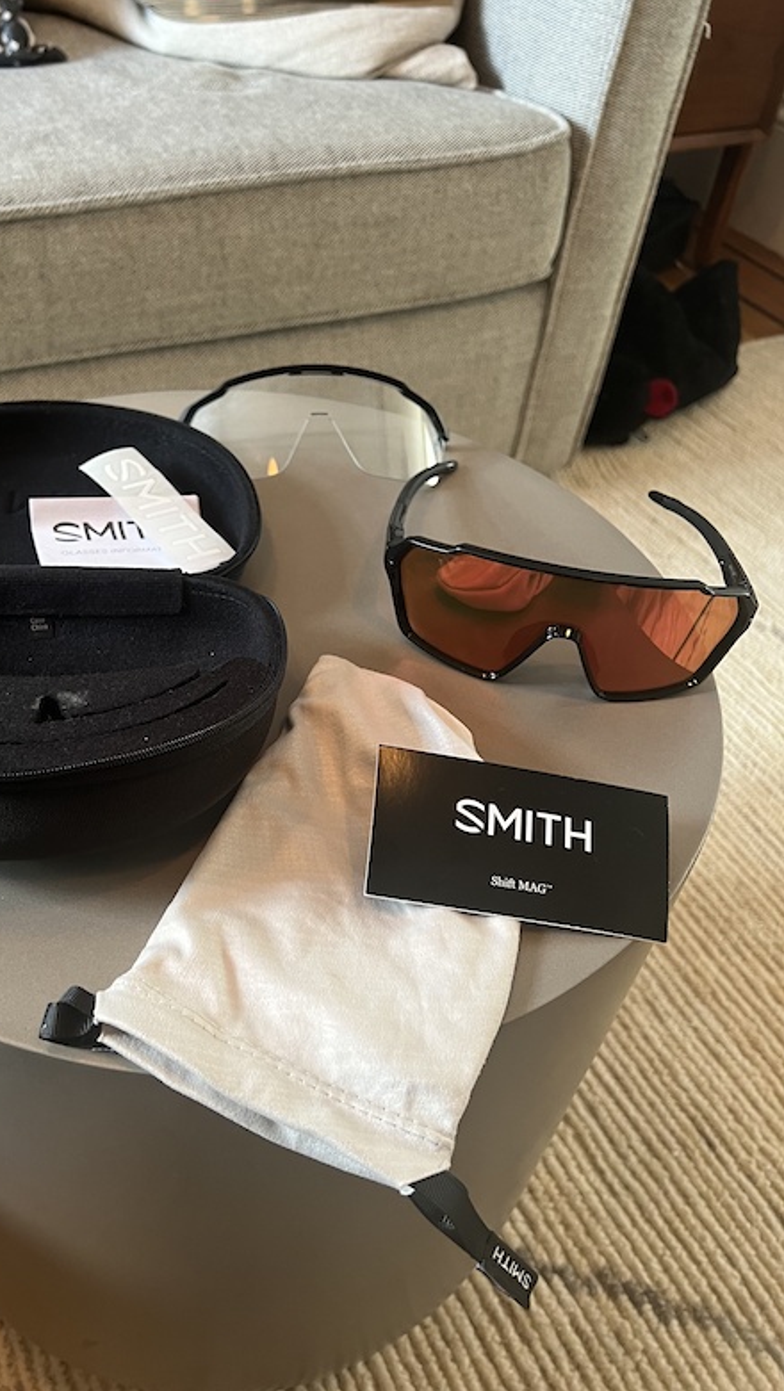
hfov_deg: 39.7
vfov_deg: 66.0
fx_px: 1070
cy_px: 680
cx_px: 251
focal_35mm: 29
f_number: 1.5
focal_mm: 5.7
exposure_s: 1/60
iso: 250
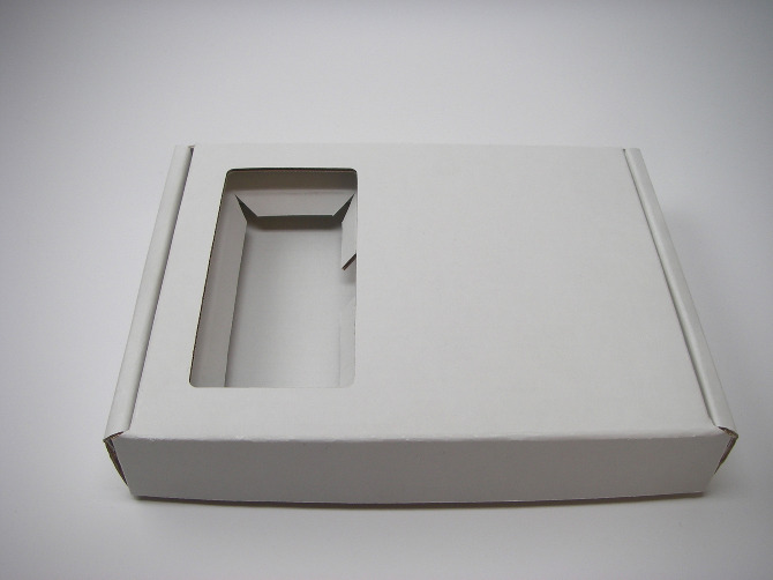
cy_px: 290
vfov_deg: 37.7
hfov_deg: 49.0
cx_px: 386
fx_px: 848
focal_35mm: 38
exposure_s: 1/80
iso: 64
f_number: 3.3
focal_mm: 6.3
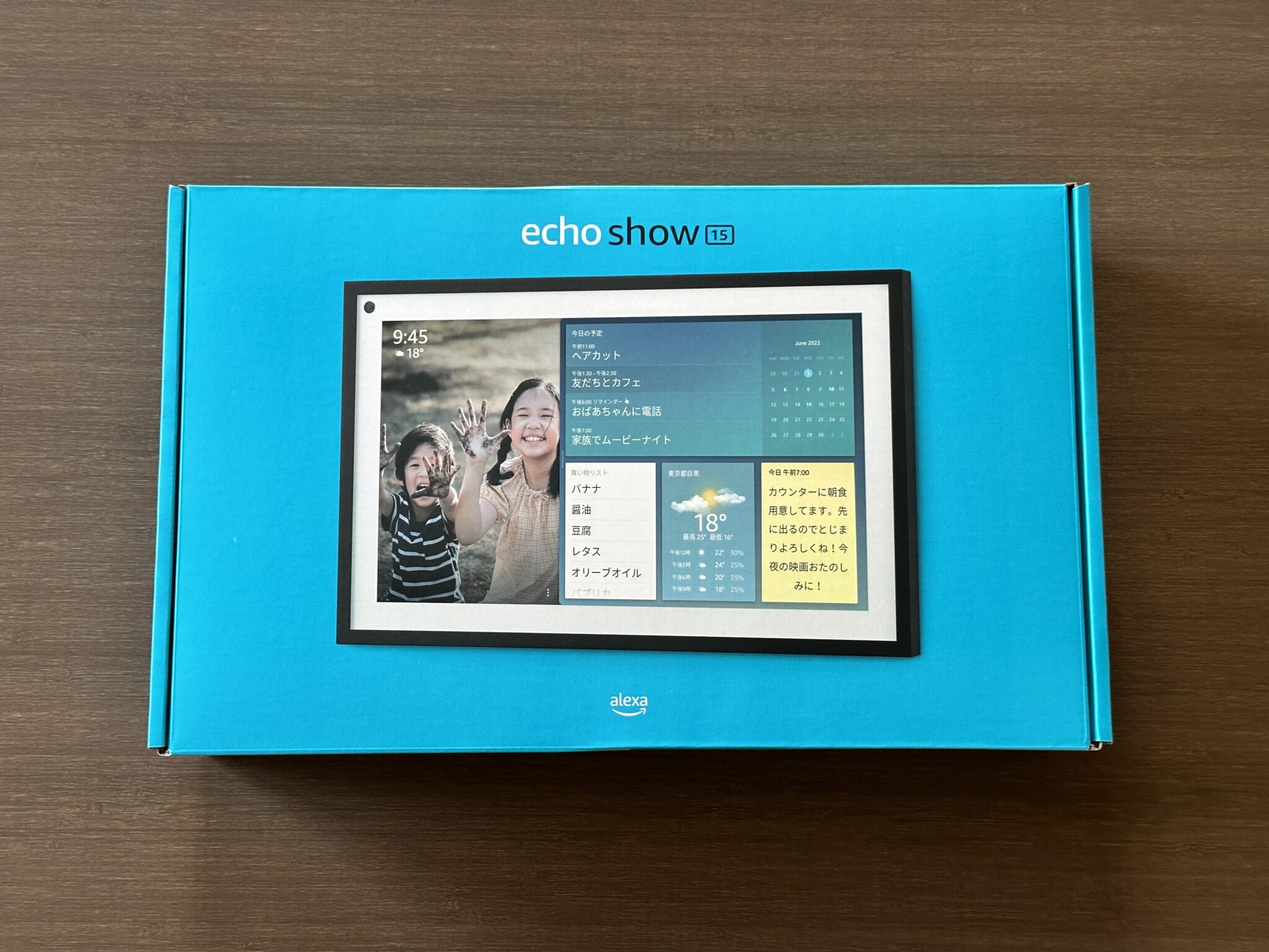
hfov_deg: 39.7
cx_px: 634
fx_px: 1760
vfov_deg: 30.3
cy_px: 476
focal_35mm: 48
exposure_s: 1/60
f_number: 1.78
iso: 250
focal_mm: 6.86
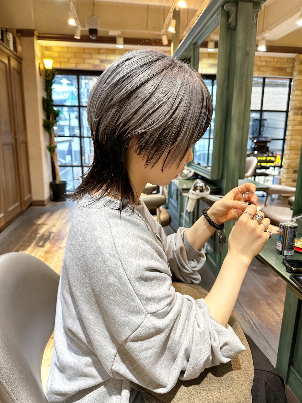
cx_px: 151
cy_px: 202
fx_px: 279
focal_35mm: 24
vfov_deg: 71.6
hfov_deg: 56.8
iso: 320
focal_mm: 6.86
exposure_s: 1/50
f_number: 1.78
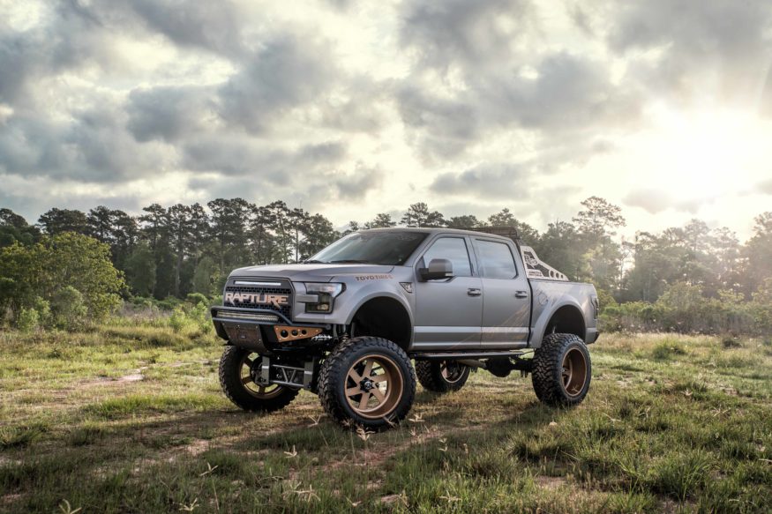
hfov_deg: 48.5
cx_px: 386
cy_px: 257
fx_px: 858
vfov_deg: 33.4
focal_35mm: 40
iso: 250
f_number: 8
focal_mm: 40
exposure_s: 1/100
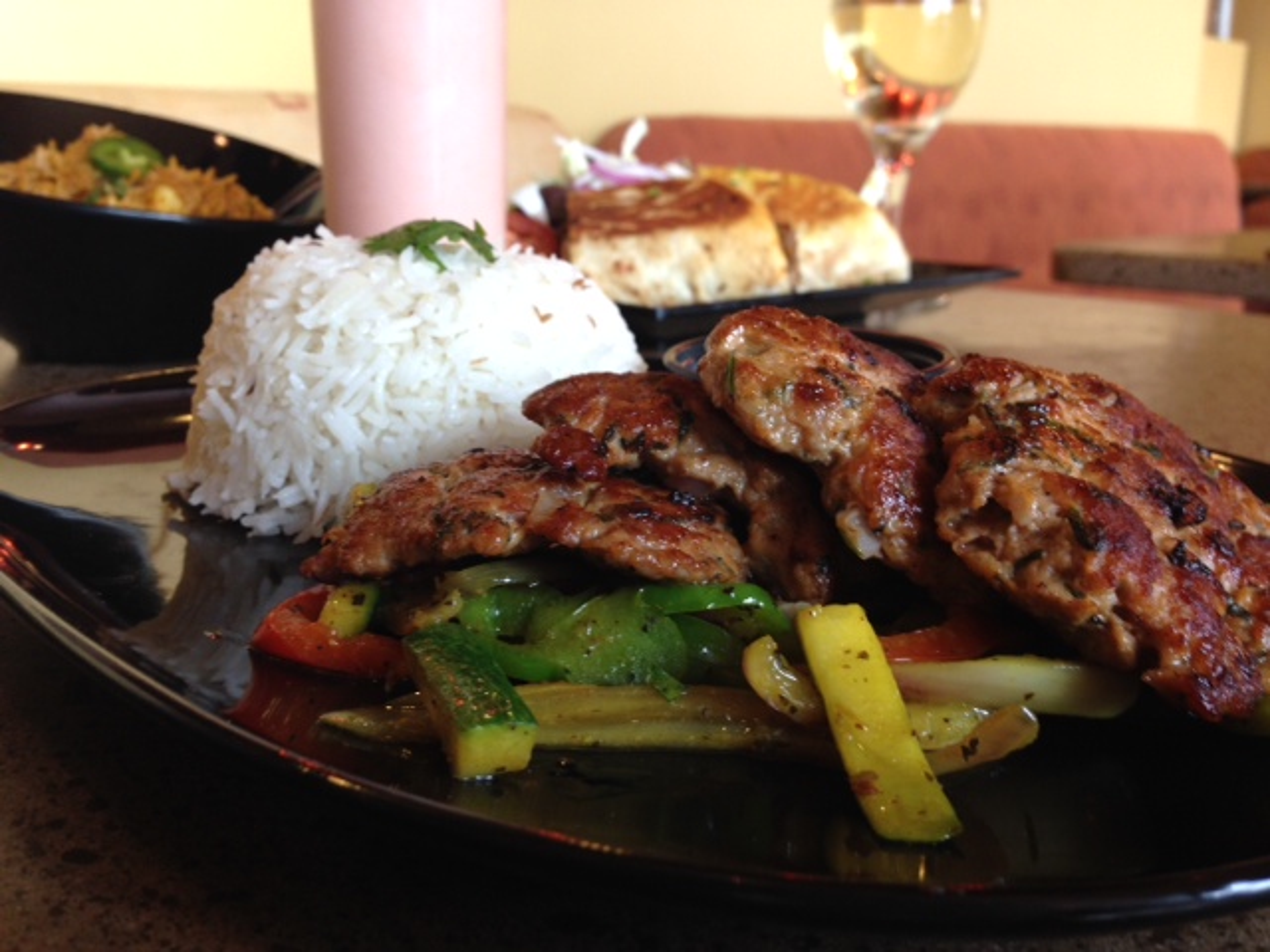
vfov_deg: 42.9
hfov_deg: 55.4
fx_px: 1211
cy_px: 476
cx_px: 635
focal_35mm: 33
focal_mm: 4.12
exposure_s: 1/20
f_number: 2.4
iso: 80
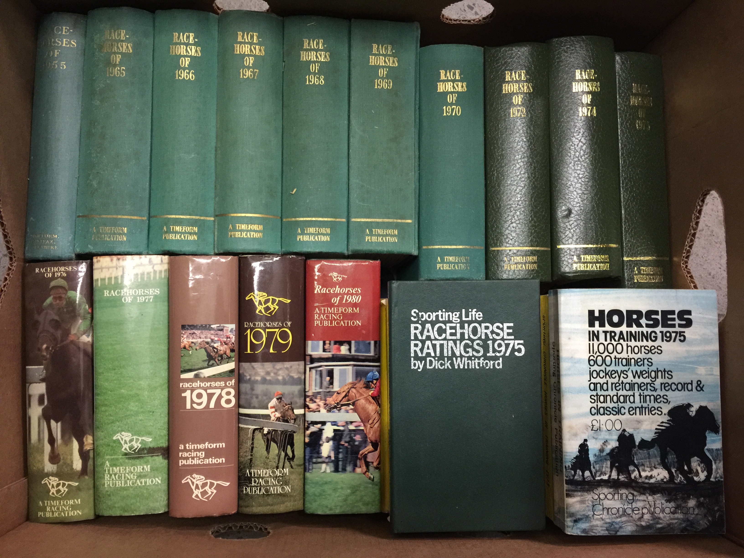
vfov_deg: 48.2
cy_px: 279
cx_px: 372
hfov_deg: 61.7
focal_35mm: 29
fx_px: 623
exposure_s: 1/8
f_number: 2.2
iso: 160
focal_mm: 4.15
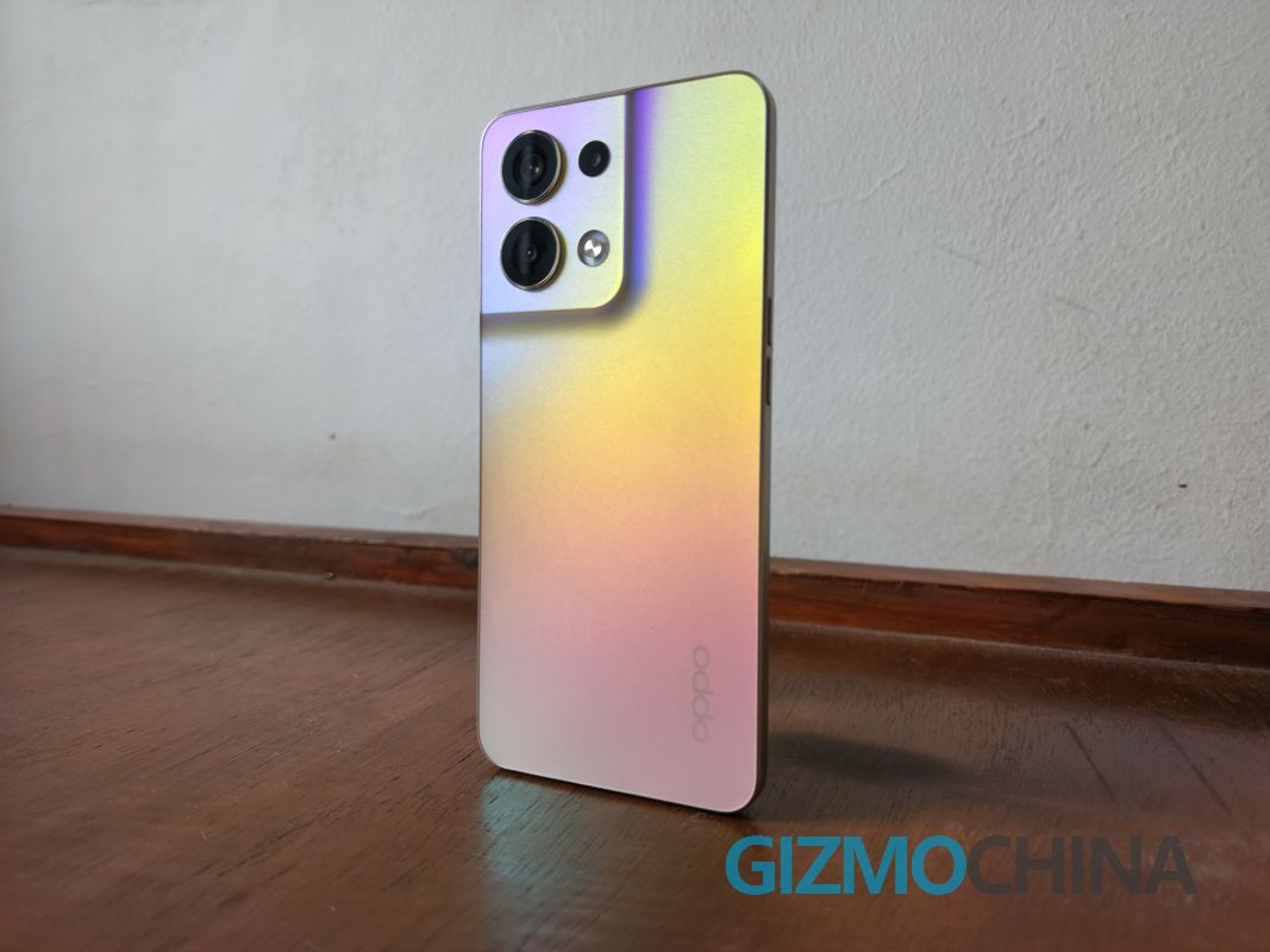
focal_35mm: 23
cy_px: 476
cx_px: 635
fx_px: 844
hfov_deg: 73.9
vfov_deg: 58.9
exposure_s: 1/60
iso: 25
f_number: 1.8
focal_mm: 6.4
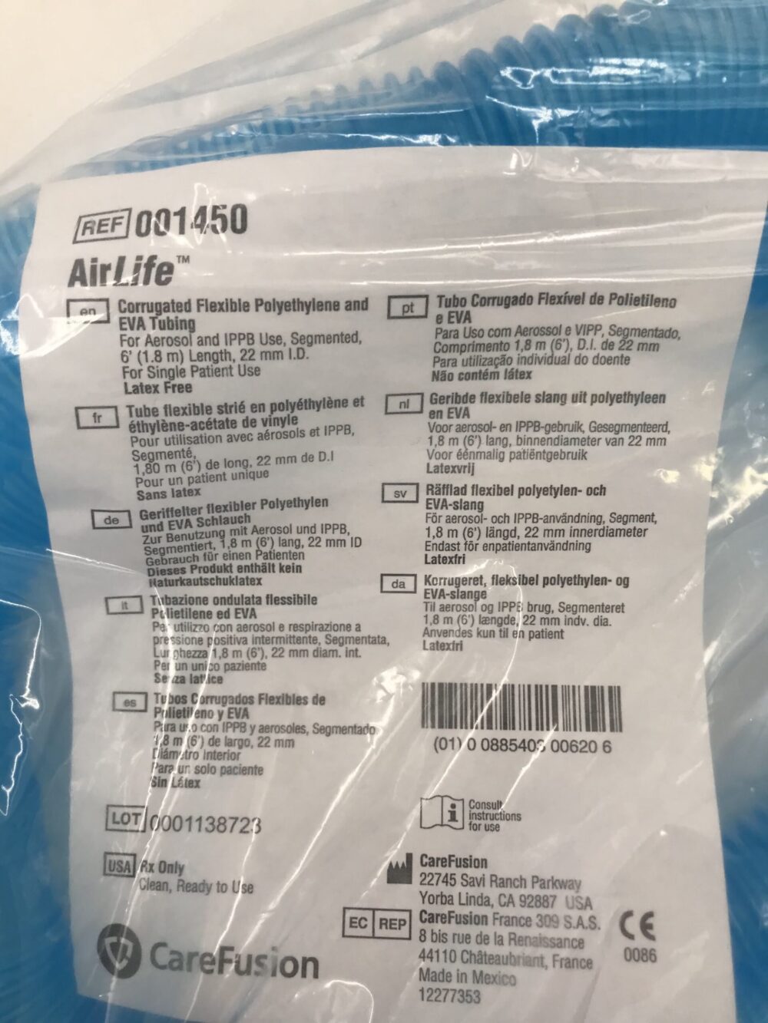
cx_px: 384
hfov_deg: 49.8
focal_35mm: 28
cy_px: 512
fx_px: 828
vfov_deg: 63.4
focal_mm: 3.99
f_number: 1.8
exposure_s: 1/120
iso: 32
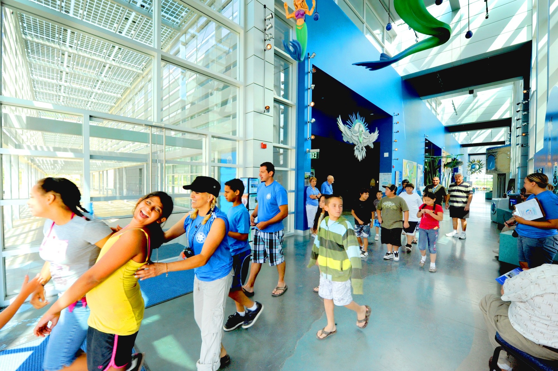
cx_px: 279
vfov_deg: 81.1
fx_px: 217
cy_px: 186
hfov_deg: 104.3
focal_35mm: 14
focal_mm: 14
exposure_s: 1/125
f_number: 16
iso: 1250
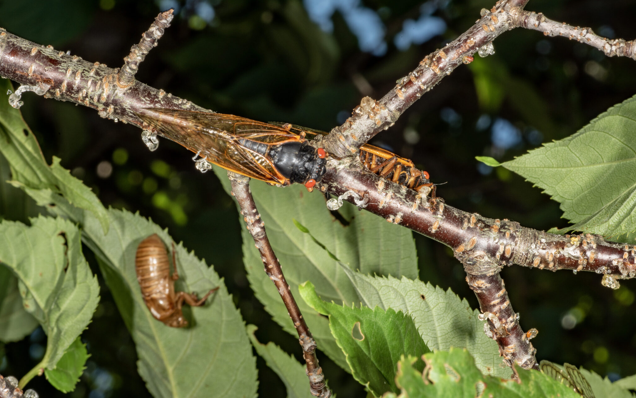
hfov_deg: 22.6
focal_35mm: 92
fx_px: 1595
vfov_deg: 14.2
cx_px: 318
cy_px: 191
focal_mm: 90
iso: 100
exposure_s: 1/60
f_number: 40
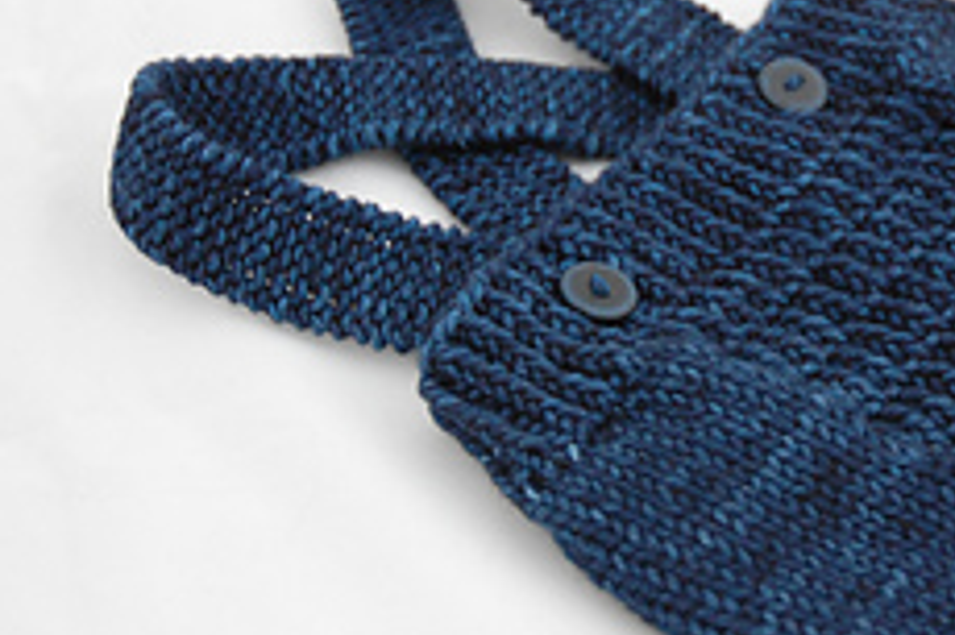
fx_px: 2680
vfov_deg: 13.5
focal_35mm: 101
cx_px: 785
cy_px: 160
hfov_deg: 20.0
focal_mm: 31
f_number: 4
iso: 800
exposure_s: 1/20
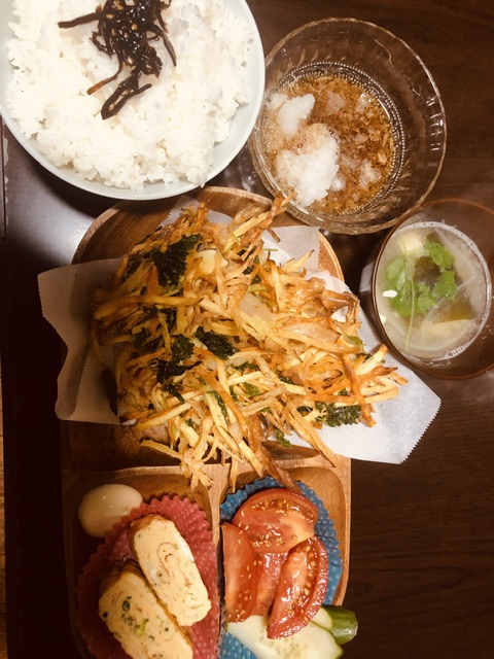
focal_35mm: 28
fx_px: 533
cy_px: 330
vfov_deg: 63.4
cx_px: 247
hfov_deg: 49.7
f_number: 1.8
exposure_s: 1/15
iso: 64
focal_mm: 3.99
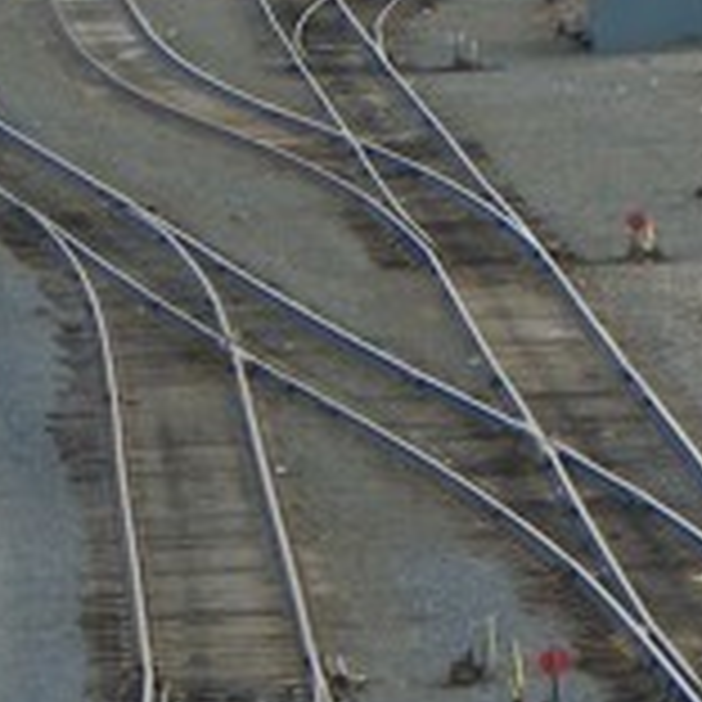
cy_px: -288
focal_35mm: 400
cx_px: 770
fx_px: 9178
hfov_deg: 4.4
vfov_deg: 4.4
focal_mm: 14.7
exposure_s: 1/80
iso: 64
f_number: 4
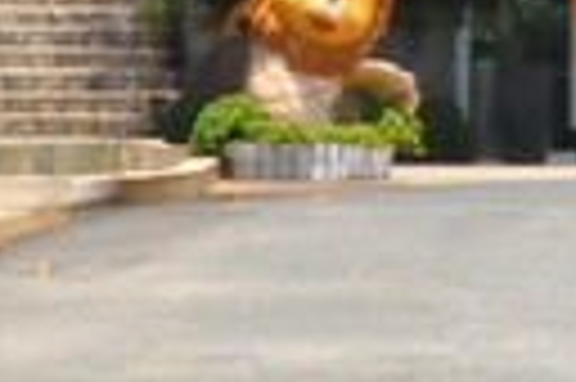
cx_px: 774
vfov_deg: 4.7
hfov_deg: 7.7
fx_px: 4203
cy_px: -1133
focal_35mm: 263
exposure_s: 1/500
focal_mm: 22
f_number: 22
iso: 3200
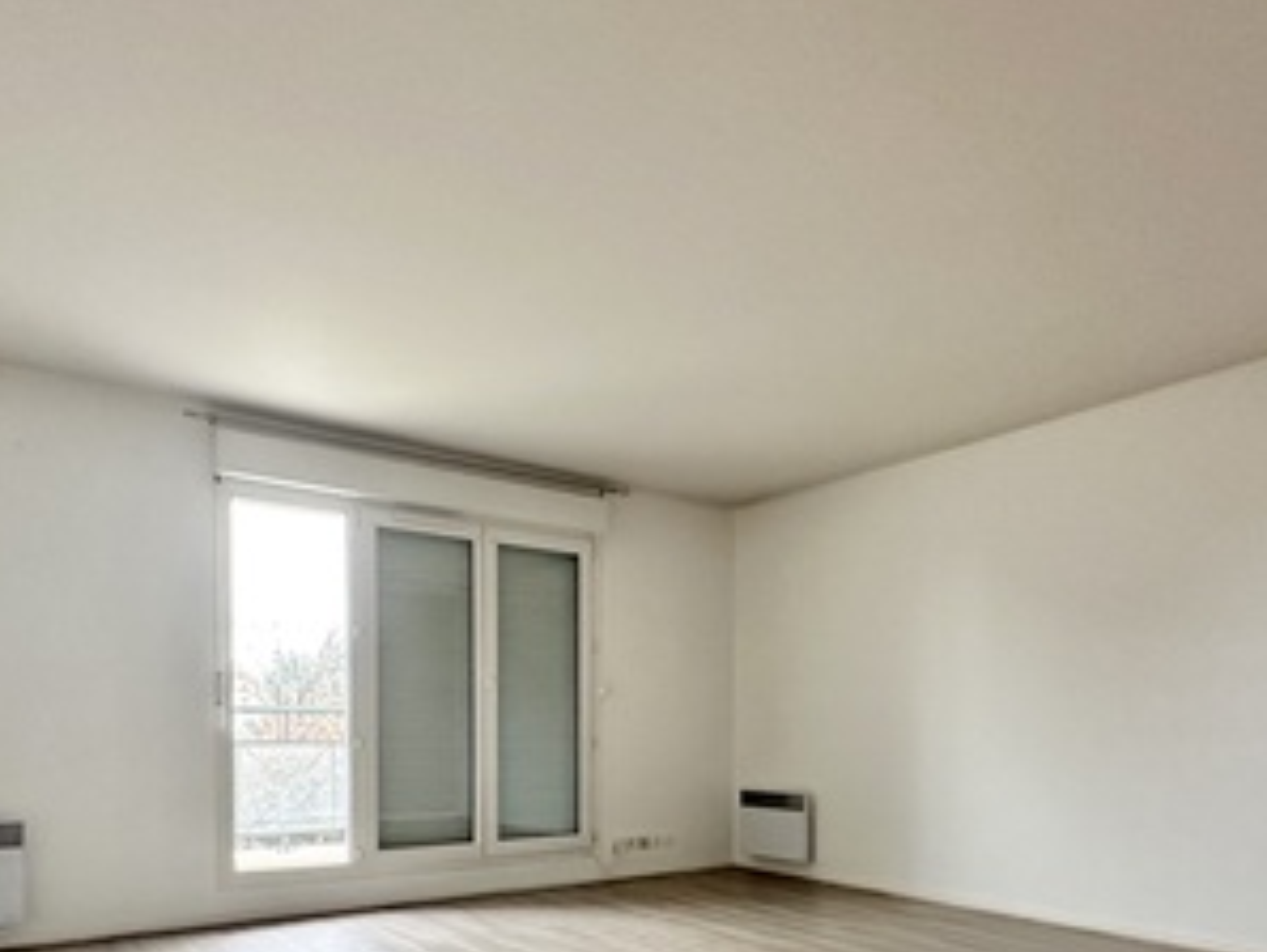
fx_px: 916
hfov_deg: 69.3
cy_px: 756
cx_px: 644
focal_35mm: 25
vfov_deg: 51.6
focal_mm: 2.22
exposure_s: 1/60
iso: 400
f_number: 2.2
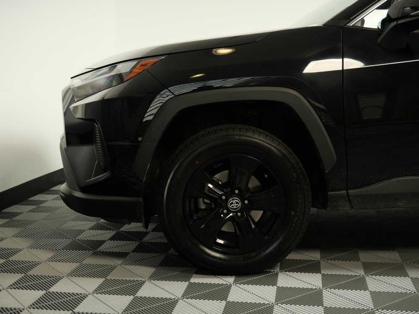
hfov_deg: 42.1
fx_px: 545
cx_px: 208
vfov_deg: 32.2
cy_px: 158
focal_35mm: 45
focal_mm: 22
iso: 200
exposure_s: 1/250
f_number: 4.2
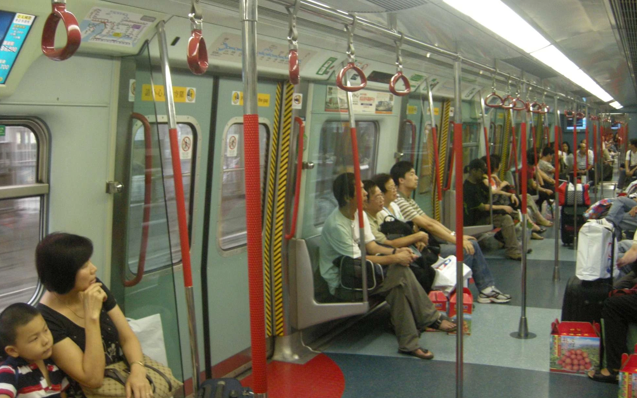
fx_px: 660
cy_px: 172
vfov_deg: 33.5
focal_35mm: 38
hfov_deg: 51.5
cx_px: 324
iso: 400
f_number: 2.7
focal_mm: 7.5
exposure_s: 1/35.4
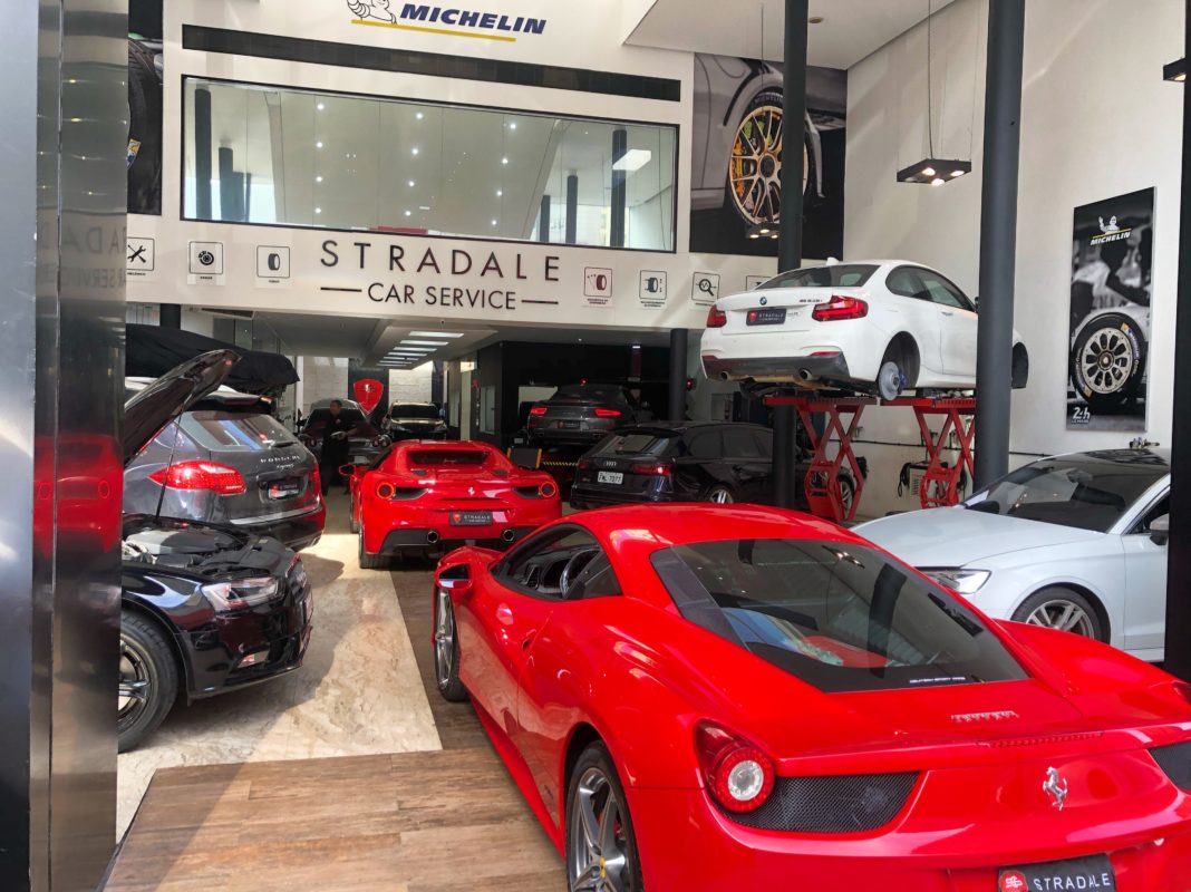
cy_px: 446
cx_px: 596
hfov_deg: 63.5
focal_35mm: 28
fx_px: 963
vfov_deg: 49.7
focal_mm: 4
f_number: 1.8
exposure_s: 1/120
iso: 40
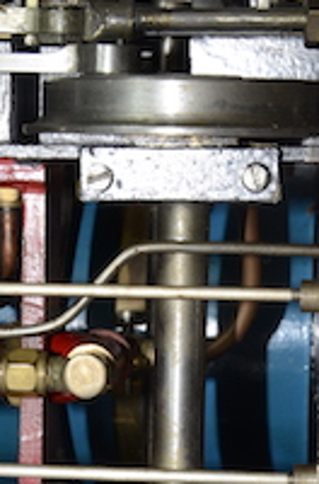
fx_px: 2543
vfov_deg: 10.8
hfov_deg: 7.2
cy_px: 380
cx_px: 72
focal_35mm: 190
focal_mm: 62
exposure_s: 1/60
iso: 800
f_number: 13
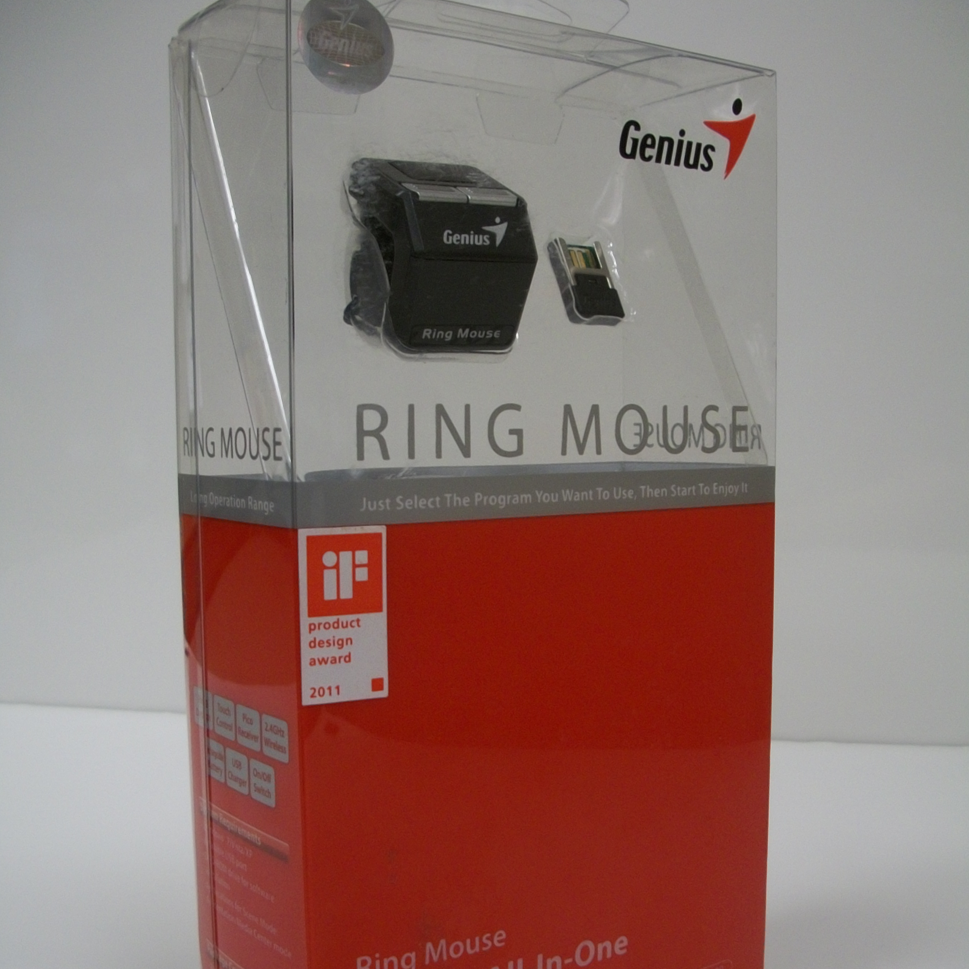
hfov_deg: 40.0
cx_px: 480
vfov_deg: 39.9
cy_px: 574
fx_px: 1330
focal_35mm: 42
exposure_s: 1/30
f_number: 3.1
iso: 160
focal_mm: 6.3
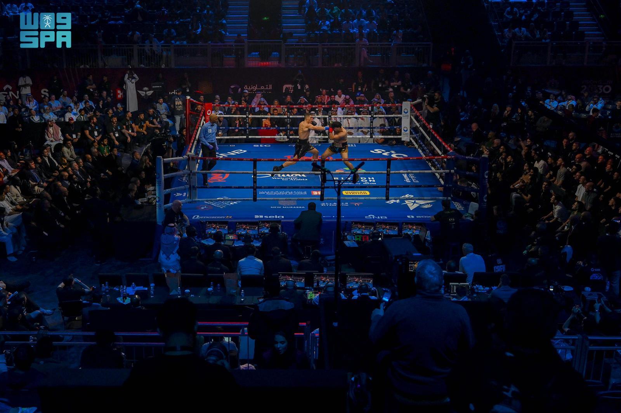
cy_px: 206
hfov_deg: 53.2
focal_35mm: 36
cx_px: 310
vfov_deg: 36.8
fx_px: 621
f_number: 3.2
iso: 1000
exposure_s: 1/1000
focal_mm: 24
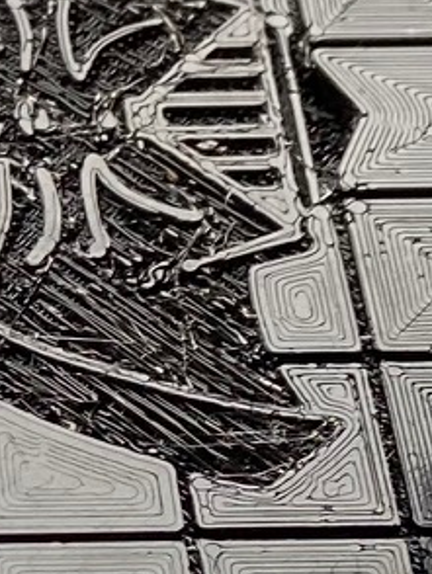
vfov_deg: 11.1
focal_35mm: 178
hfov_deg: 8.0
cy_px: 381
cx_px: -366
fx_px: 2958
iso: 80
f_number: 1.8
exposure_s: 1/121
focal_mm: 4.25
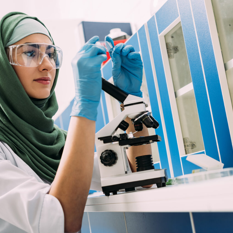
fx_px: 487
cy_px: 117
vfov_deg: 26.9
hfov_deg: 26.9
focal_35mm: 64
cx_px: 112
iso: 200
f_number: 4
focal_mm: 50
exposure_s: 1/200
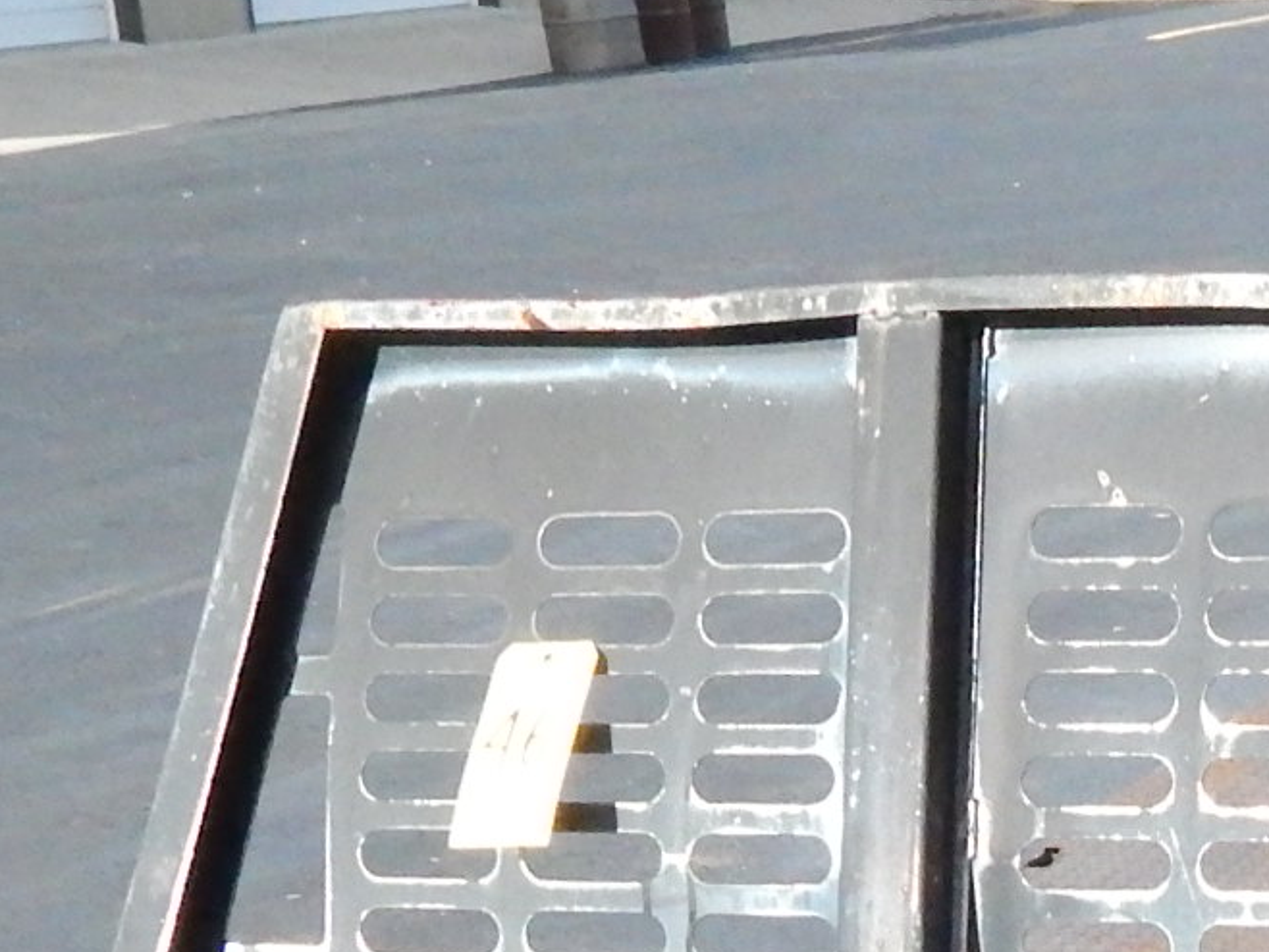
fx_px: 3924
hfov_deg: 17.3
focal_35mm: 107
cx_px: 1647
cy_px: 1509
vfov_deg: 13.0
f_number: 6.5
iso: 1600
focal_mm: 5.6
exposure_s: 1/1500
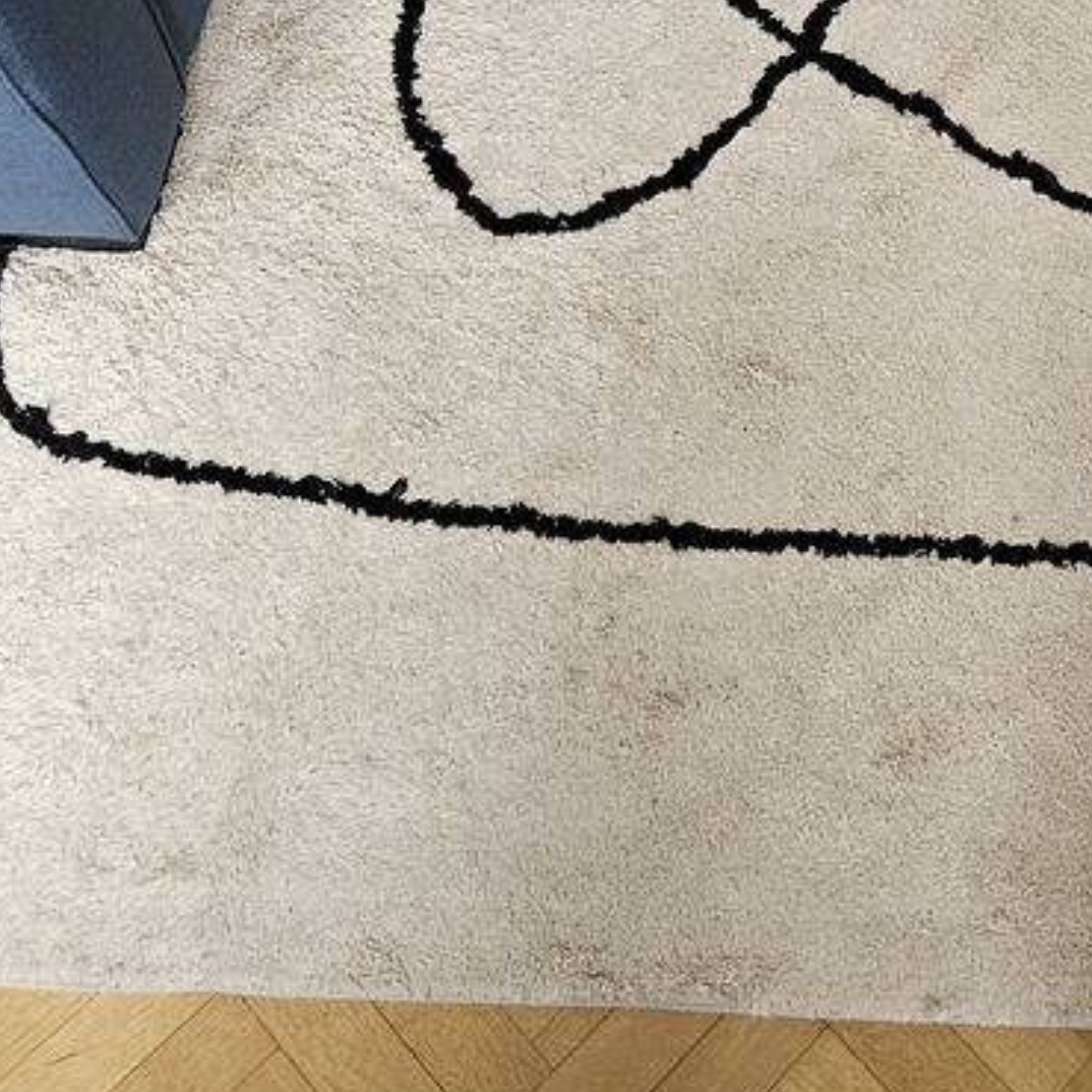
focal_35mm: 55
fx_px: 1963
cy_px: 56
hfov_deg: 29.7
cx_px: 998
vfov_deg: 29.5
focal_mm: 5.4
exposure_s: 1/100
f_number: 1.8
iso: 320
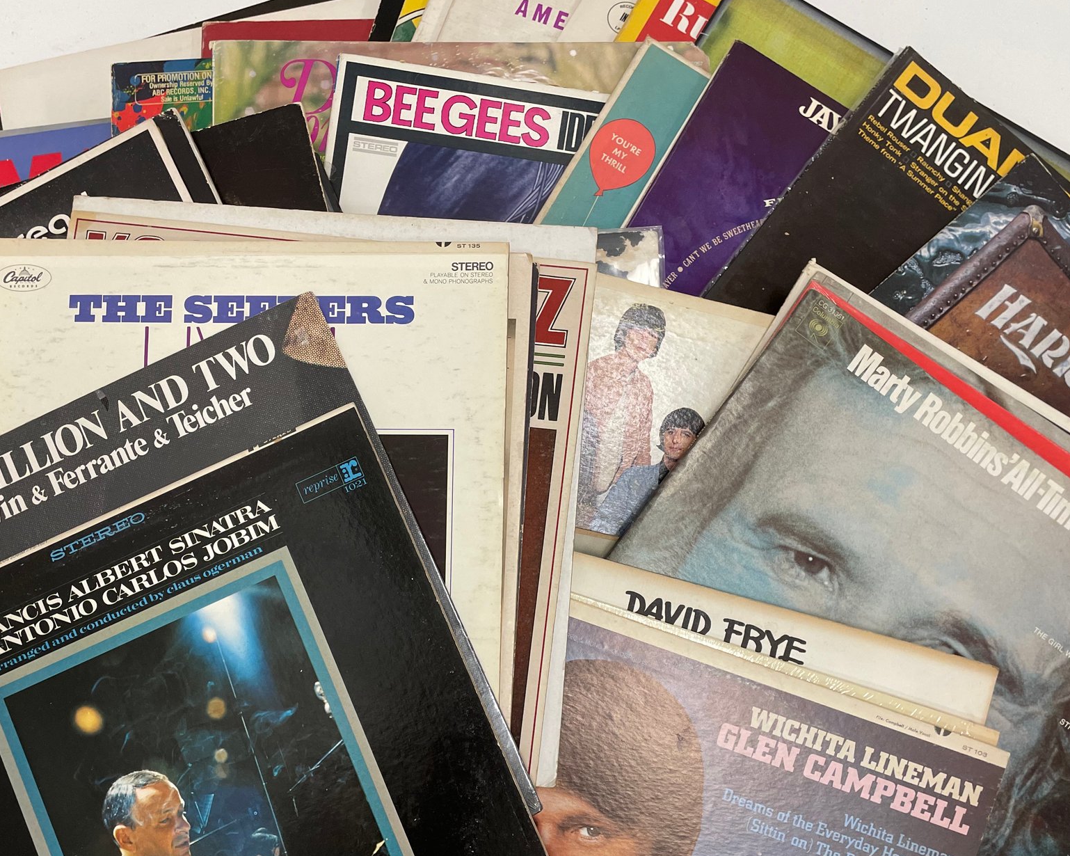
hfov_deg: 54.2
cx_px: 517
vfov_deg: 44.4
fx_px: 1045
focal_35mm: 33
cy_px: 494
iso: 125
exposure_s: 1/110
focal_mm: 4.2
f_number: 1.6
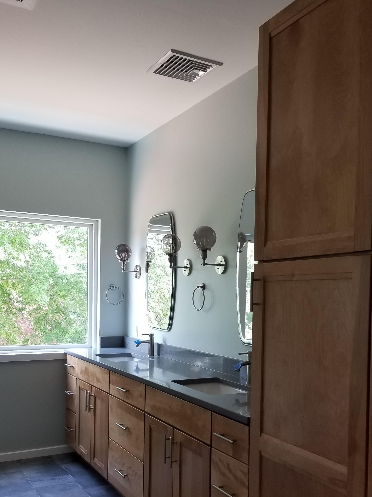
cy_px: 311
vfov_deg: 52.1
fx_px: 502
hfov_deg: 40.7
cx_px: 197
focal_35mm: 35
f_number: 1.7
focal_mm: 4.3
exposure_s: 1/60
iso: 80
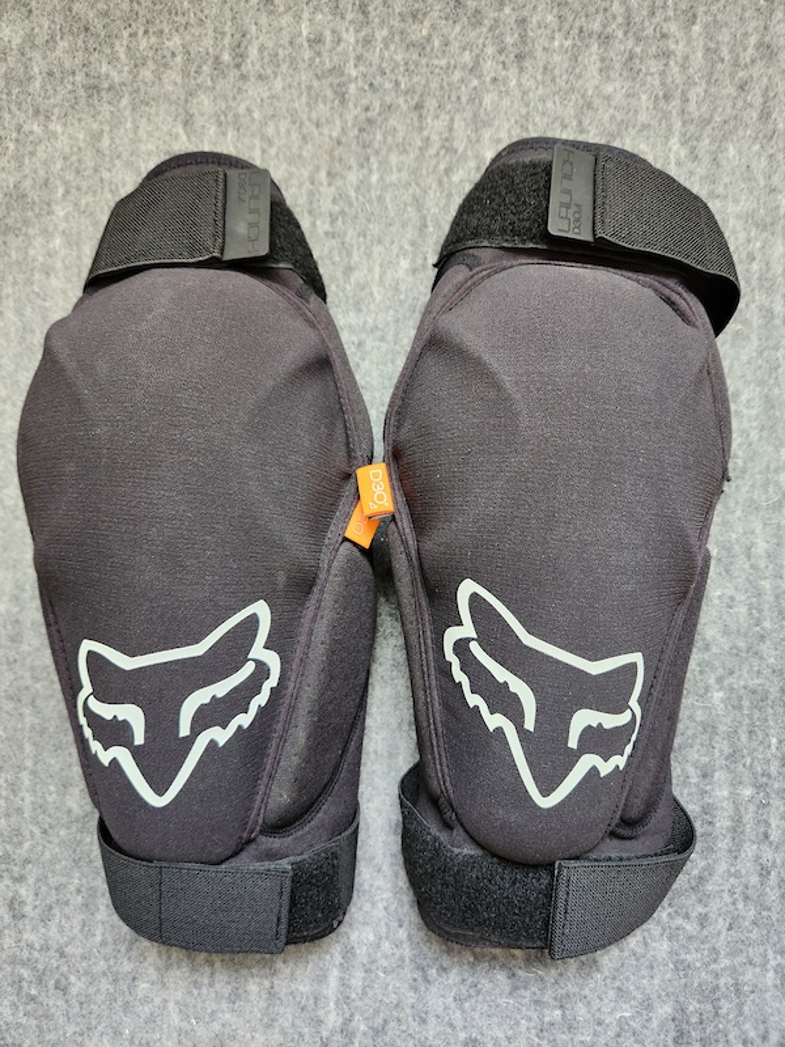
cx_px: 392
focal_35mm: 23
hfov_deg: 58.9
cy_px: 524
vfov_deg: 73.9
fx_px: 695
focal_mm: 5.4
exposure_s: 1/180
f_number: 1.8
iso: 160
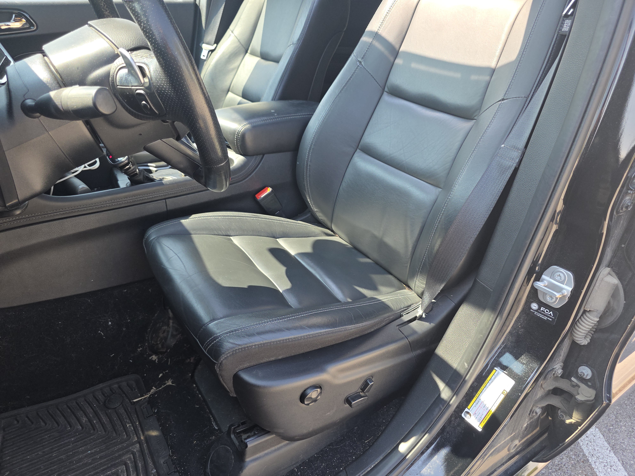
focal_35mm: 23
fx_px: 422
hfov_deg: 73.9
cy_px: 238
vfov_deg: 58.9
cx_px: 318
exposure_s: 1/359
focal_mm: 6.3
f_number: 1.7
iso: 50
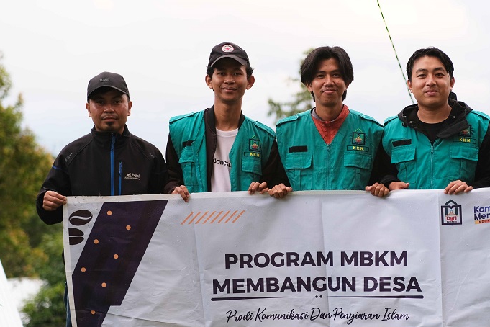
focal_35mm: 111
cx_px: 322
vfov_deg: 12.3
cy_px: 215
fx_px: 1511
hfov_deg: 18.4
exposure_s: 1/250
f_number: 2
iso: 320
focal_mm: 56
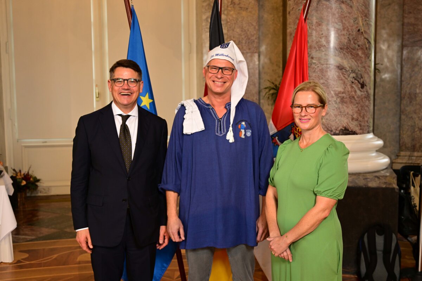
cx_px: 211
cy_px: 140
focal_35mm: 44
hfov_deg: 44.5
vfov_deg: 30.5
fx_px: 516
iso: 1000
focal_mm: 44
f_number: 4
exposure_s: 1/160
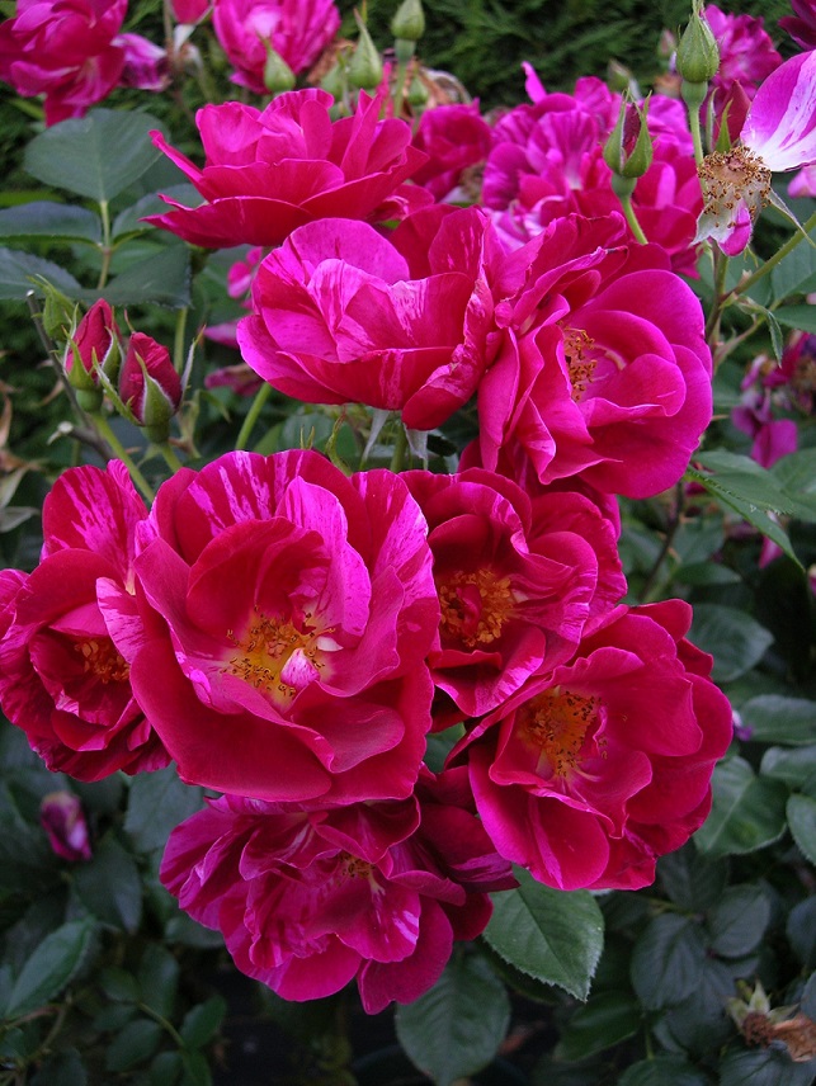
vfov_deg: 49.0
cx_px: 408
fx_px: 1193
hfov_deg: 37.8
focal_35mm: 38
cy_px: 543
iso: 64
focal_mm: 7.8
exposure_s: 1/128
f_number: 2.8
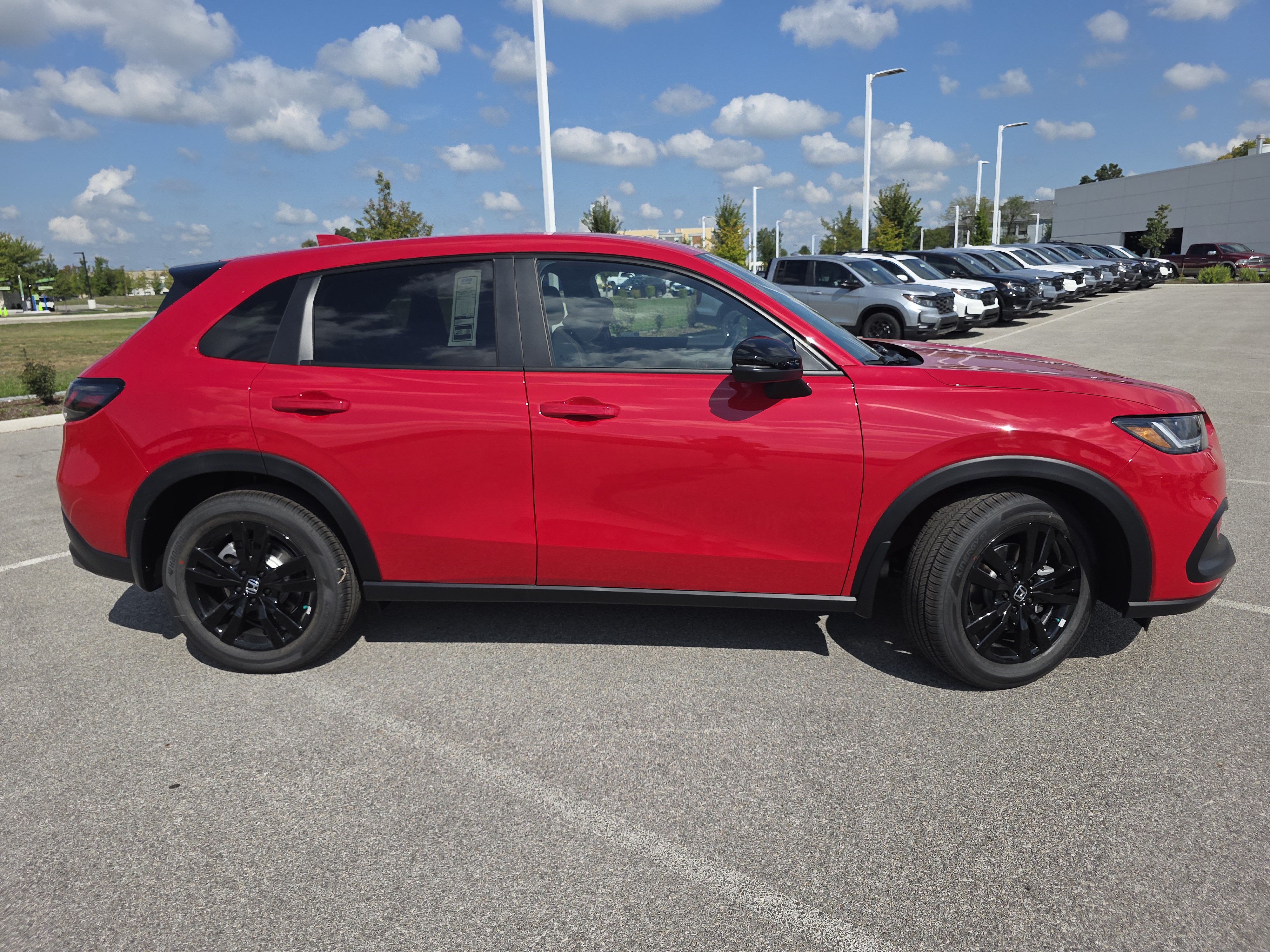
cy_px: 476
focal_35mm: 23
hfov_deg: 73.9
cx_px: 635
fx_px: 844
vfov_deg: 58.9
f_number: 1.7
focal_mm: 6.3
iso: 64
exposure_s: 1/7944
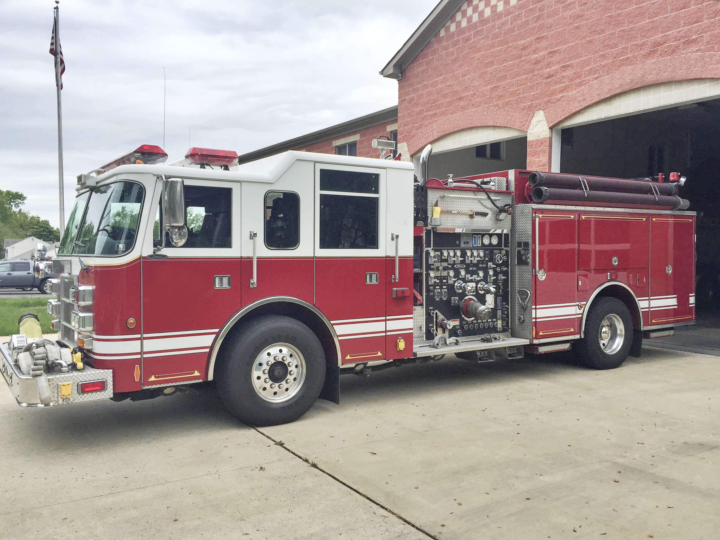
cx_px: 368
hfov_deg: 60.0
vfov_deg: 46.8
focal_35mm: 30
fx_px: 624
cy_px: 278
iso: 32
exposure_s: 1/1200
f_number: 2.2
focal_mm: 4.15
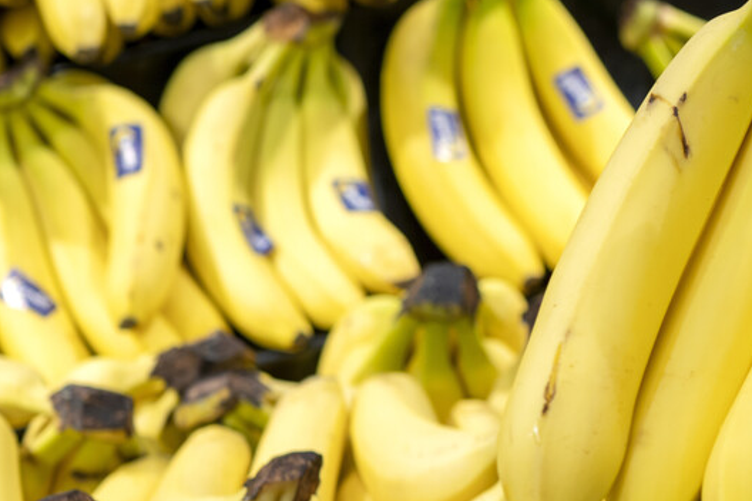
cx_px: 782
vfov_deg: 12.9
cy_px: 250
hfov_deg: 18.7
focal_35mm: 106
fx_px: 2214
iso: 100
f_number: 2.8
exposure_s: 1/100
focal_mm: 35
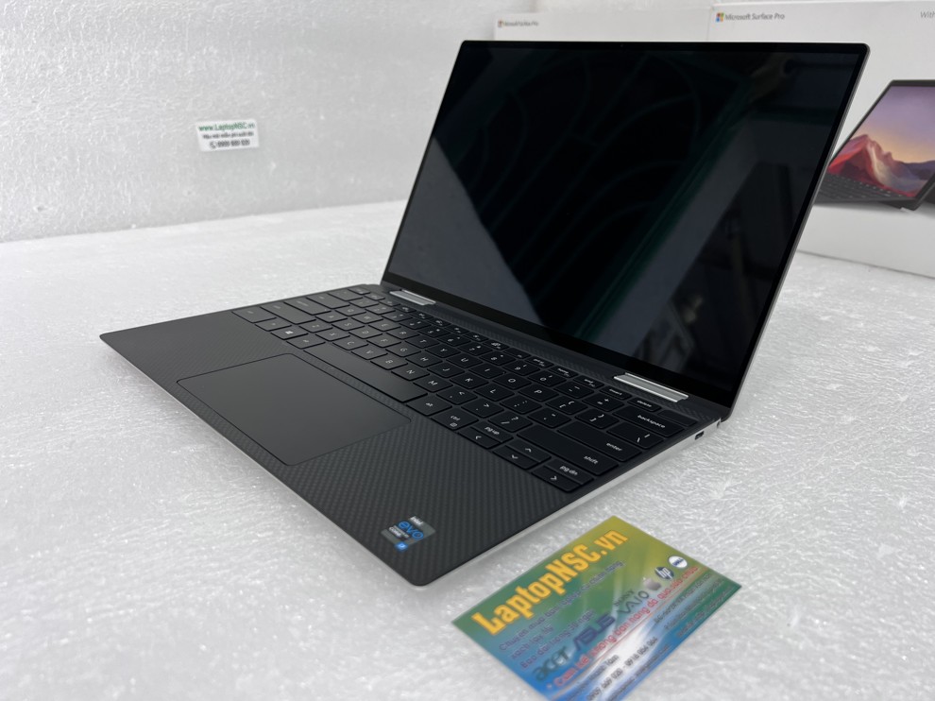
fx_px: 702
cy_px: 350
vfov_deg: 53.0
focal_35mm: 26
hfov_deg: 67.3
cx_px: 468
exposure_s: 1/100
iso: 80
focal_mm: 5.7
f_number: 1.5
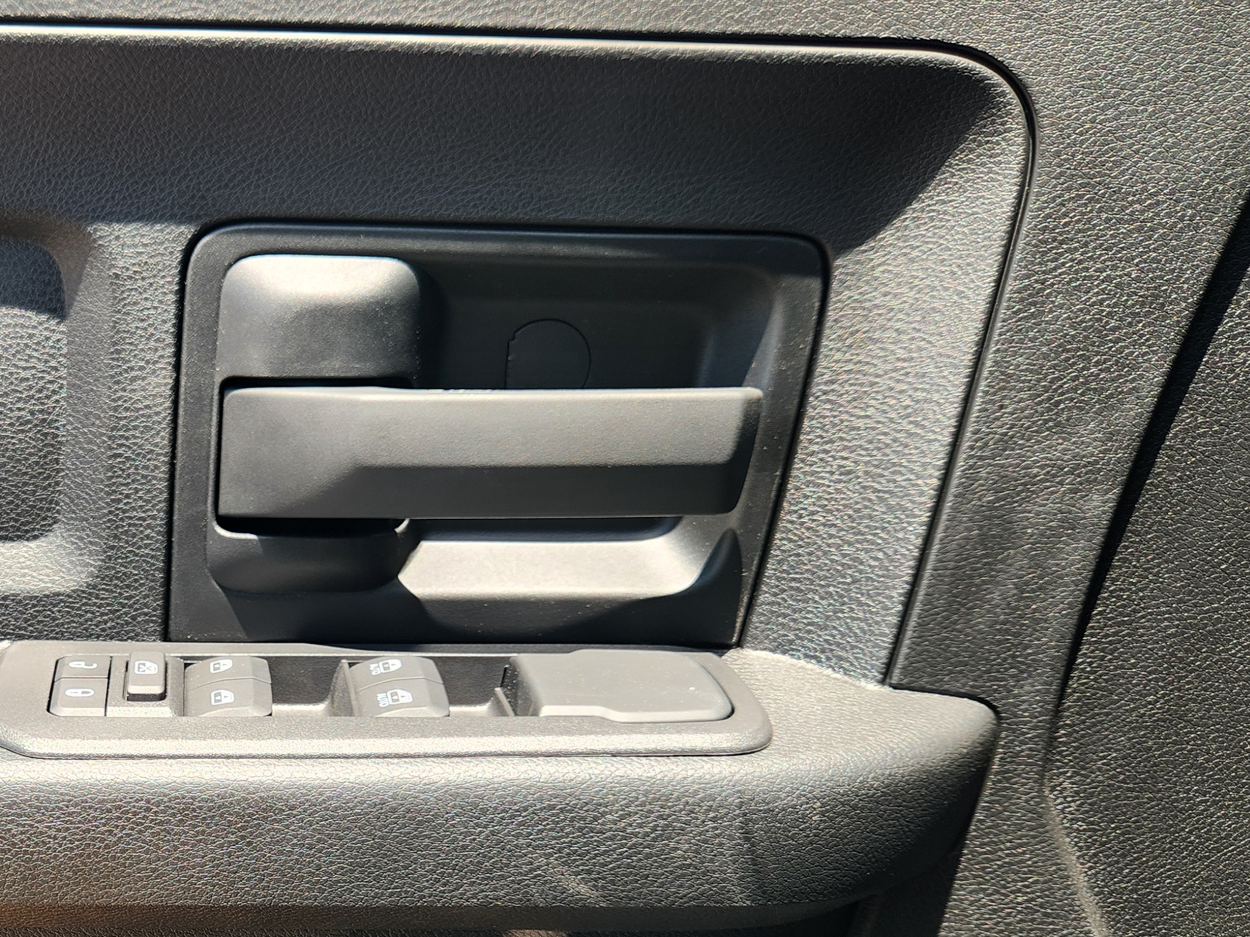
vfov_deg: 31.5
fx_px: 1589
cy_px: 816
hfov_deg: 40.1
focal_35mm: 44
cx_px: 149
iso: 20
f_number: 1.8
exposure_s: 1/180
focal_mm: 5.4
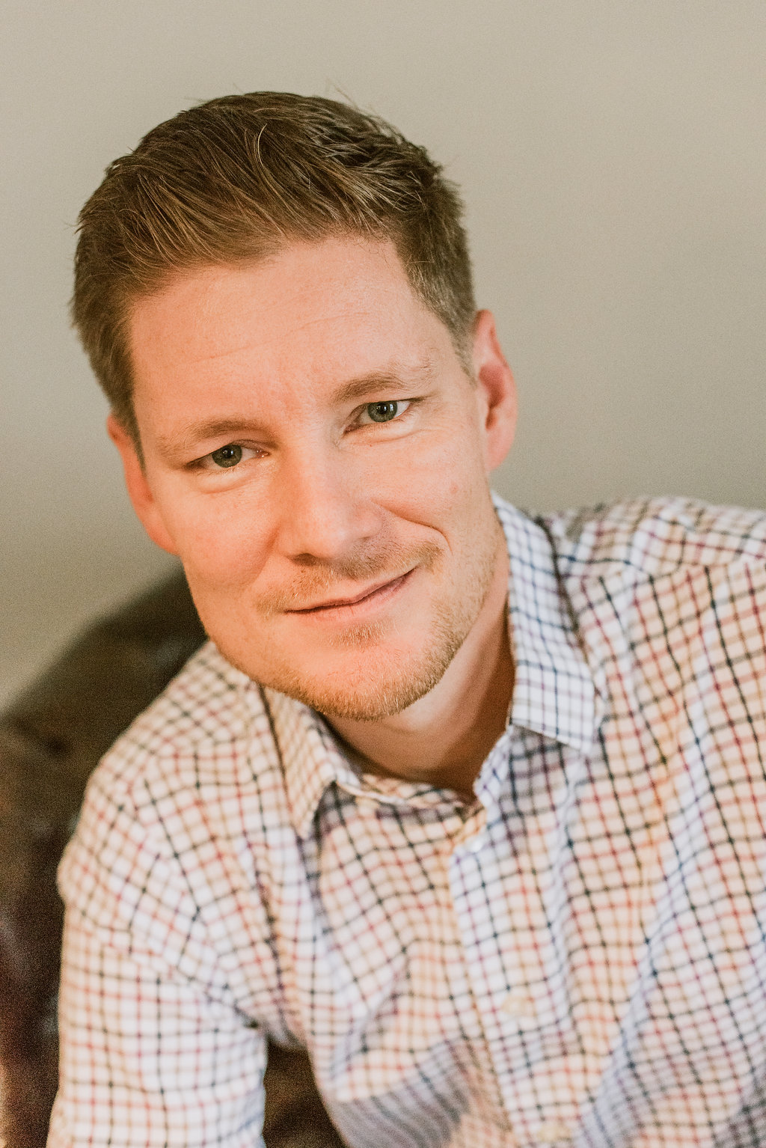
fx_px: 1594
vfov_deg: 39.6
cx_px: 383
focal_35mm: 50
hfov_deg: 27.0
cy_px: 574
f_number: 3.2
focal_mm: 50
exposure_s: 1/200
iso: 2500
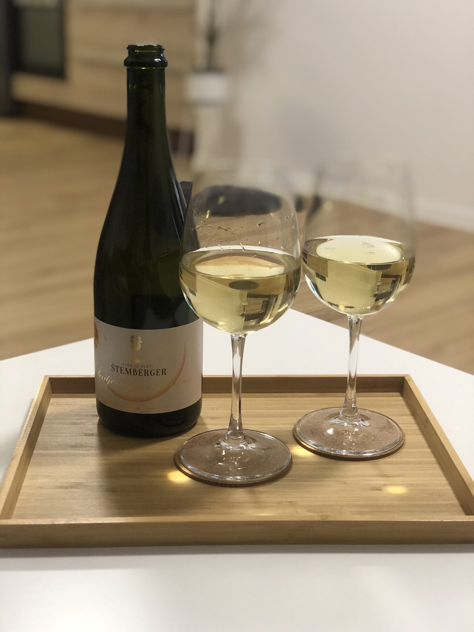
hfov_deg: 28.0
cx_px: 237
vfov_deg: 36.8
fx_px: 949
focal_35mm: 52
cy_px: 316
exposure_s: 1/25
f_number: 2.4
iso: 160
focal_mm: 6
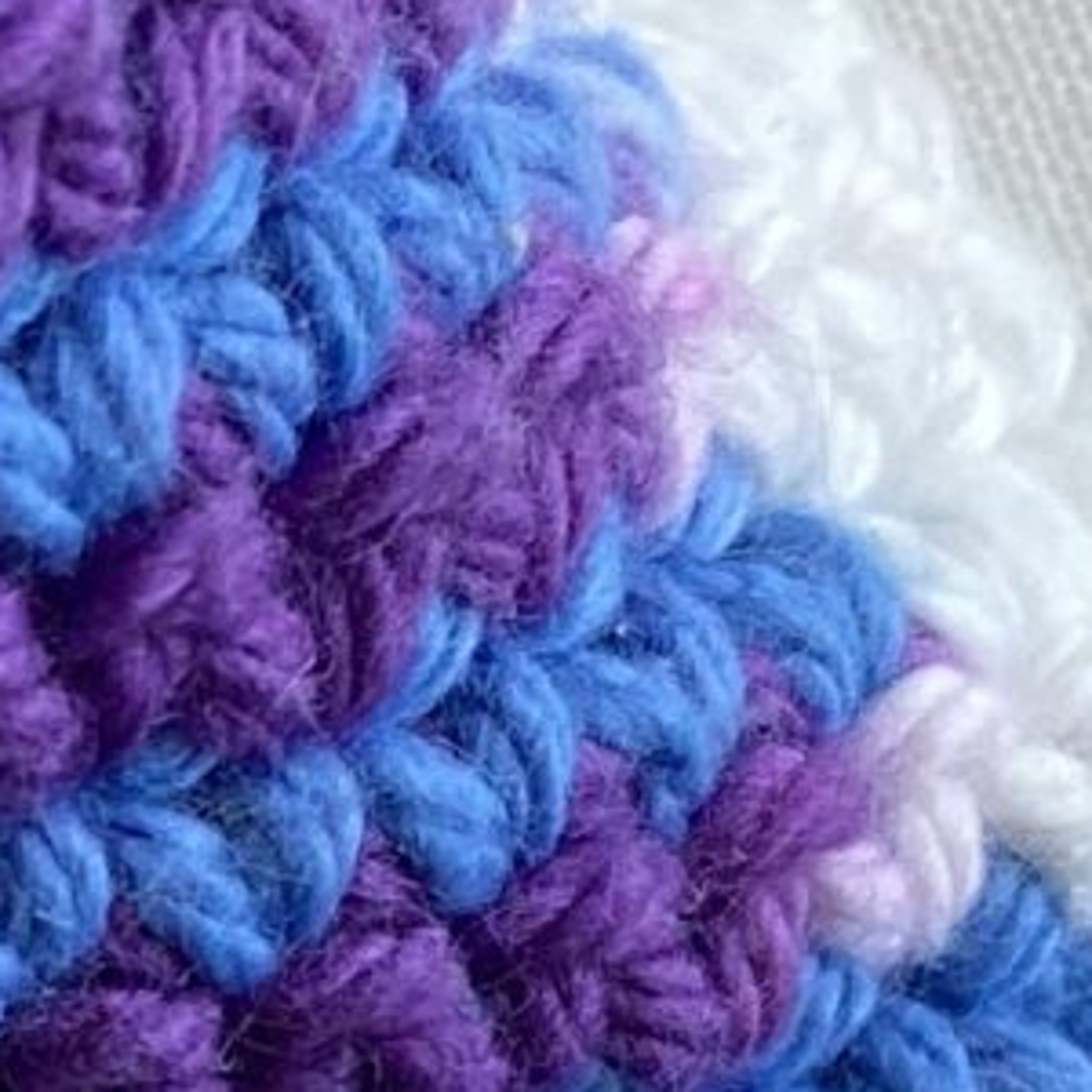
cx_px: -910
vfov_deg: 8.7
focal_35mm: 196
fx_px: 6995
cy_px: 1678
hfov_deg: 8.6
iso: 50
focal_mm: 4.25
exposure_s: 1/122
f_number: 1.8
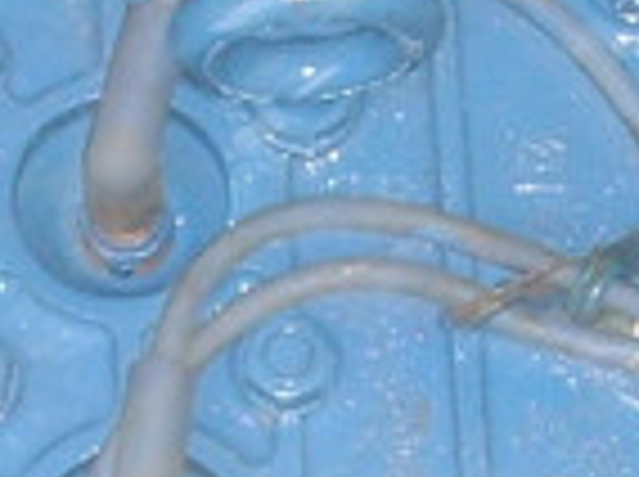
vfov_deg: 5.1
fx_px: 5400
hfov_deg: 6.8
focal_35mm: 293
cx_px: 232
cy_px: 364
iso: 200
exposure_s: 1/45
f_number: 3.5
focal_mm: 6.6
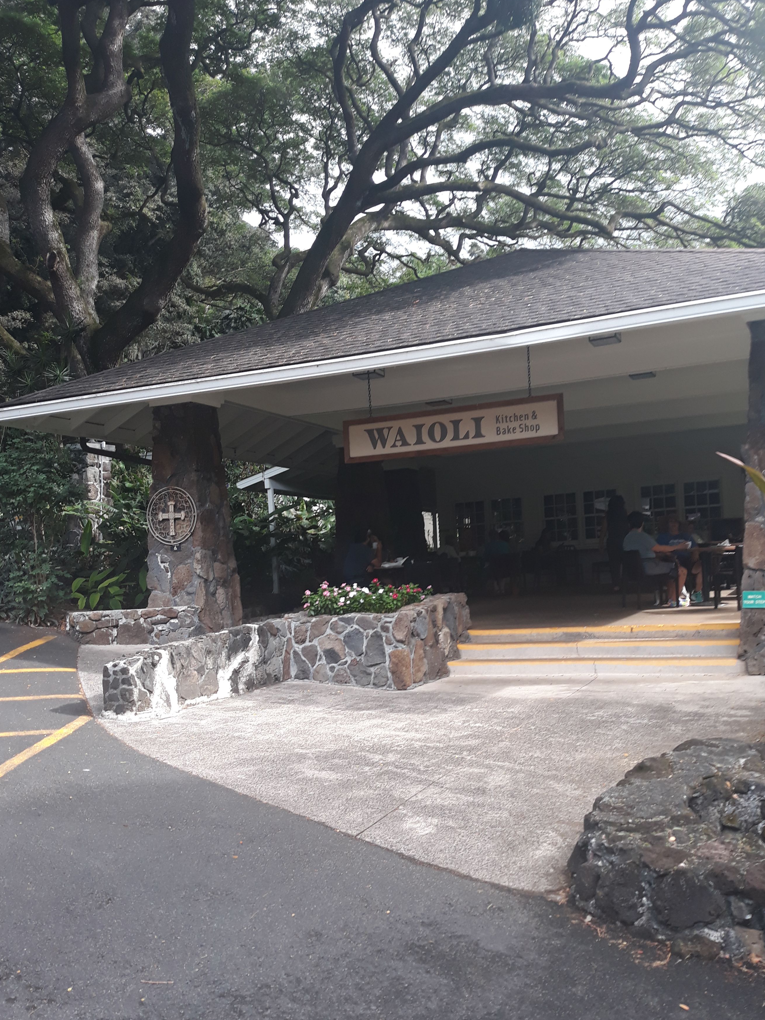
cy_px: 582
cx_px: 411
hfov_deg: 44.1
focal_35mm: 32
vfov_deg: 56.6
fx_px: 943
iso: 40
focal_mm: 3.71
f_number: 1.7
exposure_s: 1/135
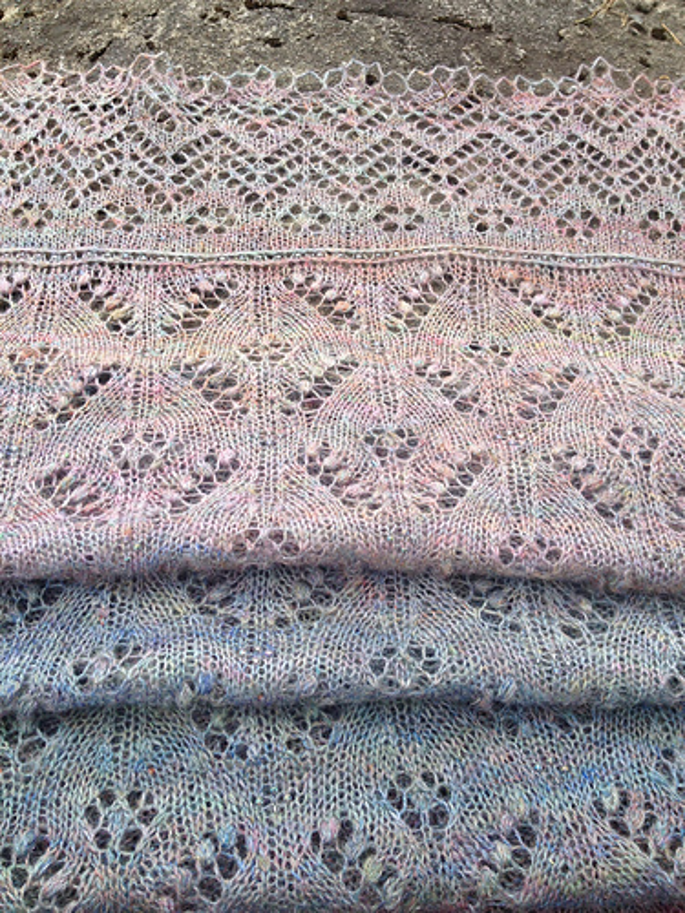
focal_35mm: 35
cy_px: 456
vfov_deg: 52.6
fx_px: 923
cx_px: 342
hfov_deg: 40.7
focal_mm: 4.28
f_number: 2.4
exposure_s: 1/345
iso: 50
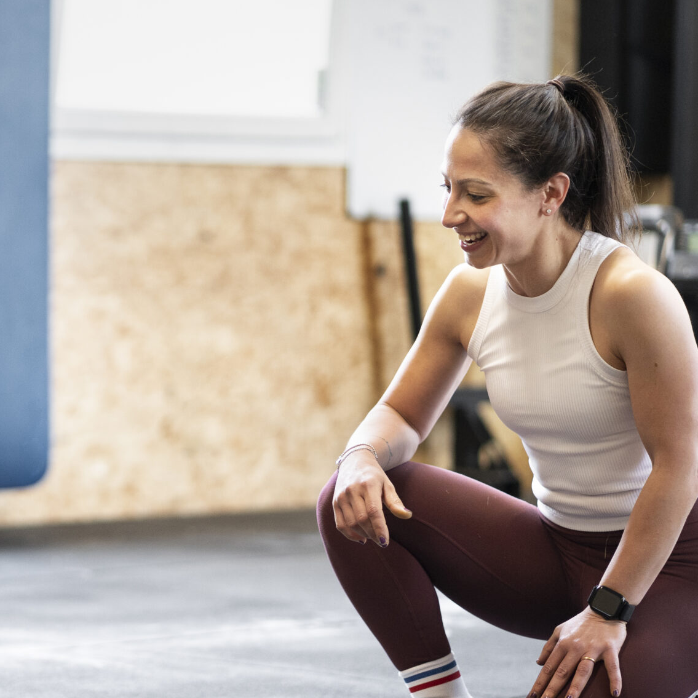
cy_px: 410
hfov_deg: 10.7
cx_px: 63
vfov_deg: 10.7
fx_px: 3719
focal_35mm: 163
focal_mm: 85
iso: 1250
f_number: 1.8
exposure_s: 1/500
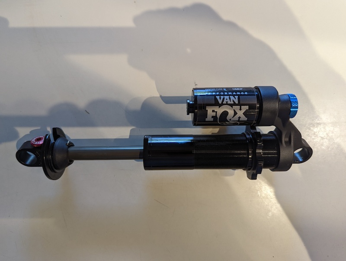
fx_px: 240
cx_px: 173
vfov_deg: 56.9
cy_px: 130
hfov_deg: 71.5
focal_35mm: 24
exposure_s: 1/60
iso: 202
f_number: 1.85
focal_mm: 6.81
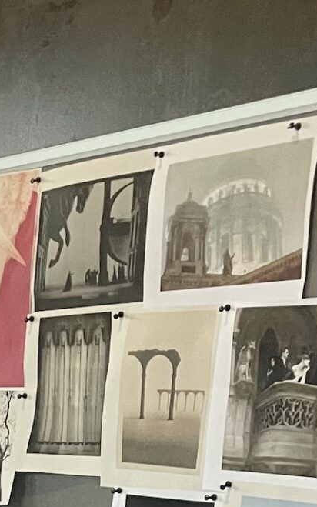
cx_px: -398
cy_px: 689
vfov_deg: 18.0
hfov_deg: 10.7
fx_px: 1479
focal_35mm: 107
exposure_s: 1/50
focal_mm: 4.2
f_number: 1.6
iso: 320
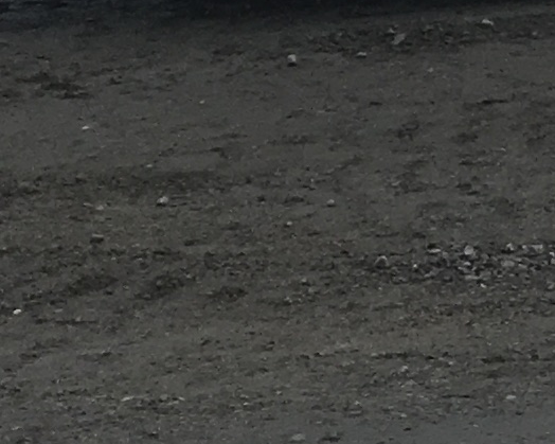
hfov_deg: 7.3
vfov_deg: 6.7
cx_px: 1915
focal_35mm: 218
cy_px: -642
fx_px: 3580
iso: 25
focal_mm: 4.15
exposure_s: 1/810
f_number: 2.2
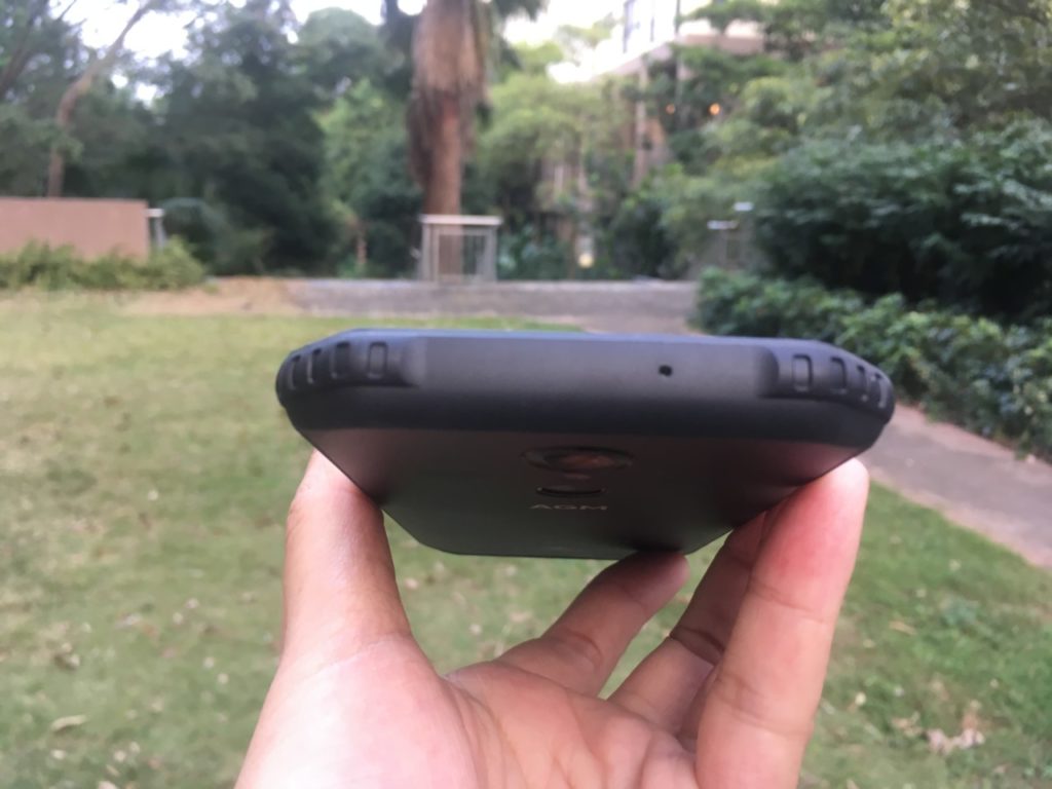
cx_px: 526
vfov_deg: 48.2
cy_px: 394
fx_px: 881
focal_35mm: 29
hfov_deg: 61.7
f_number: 2.2
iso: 32
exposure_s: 1/30
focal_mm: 4.15
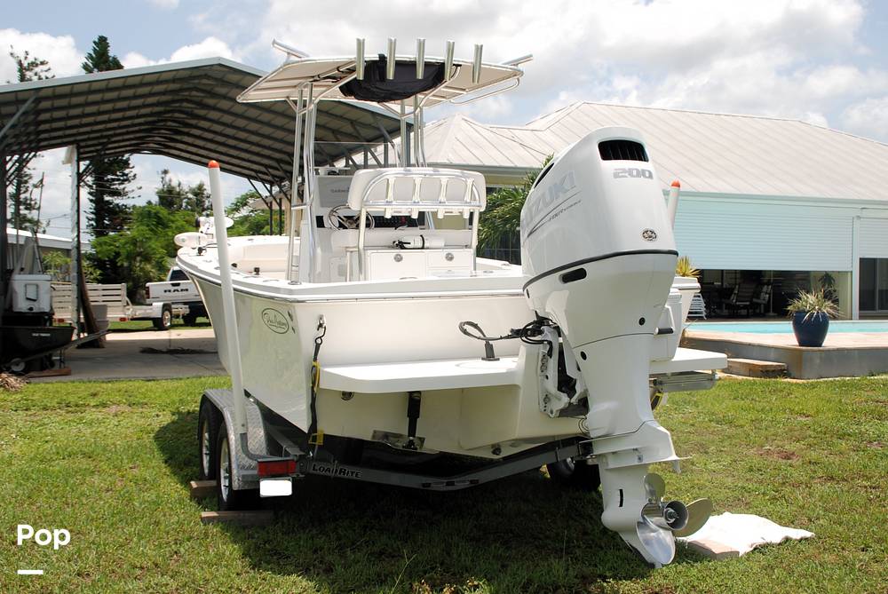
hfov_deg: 51.8
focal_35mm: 37
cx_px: 444
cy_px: 297
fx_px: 914
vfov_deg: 36.0
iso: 100
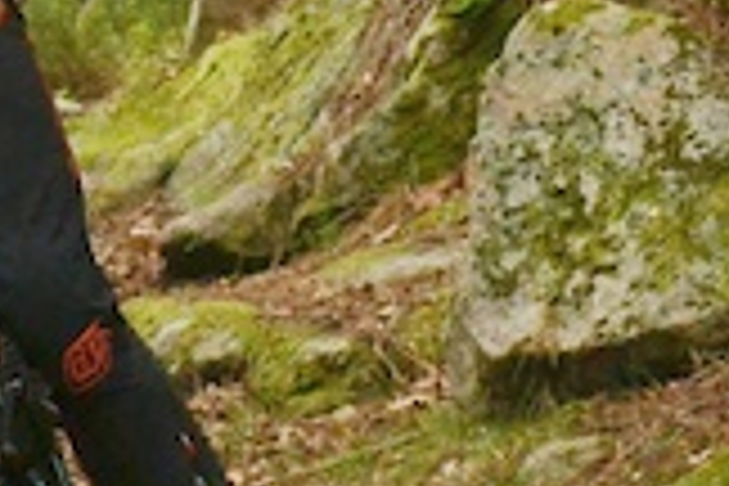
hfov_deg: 3.9
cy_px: 223
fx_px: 10468
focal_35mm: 517
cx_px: -702
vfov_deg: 2.7
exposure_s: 1/250
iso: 800
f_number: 8
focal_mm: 70
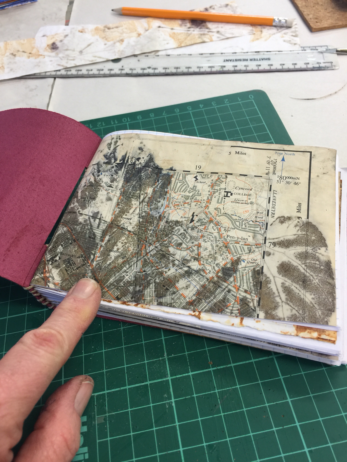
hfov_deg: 48.2
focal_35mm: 29
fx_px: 388
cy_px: 231
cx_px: 174
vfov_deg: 61.7
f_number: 2.2
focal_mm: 4.15
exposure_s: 1/33
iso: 32
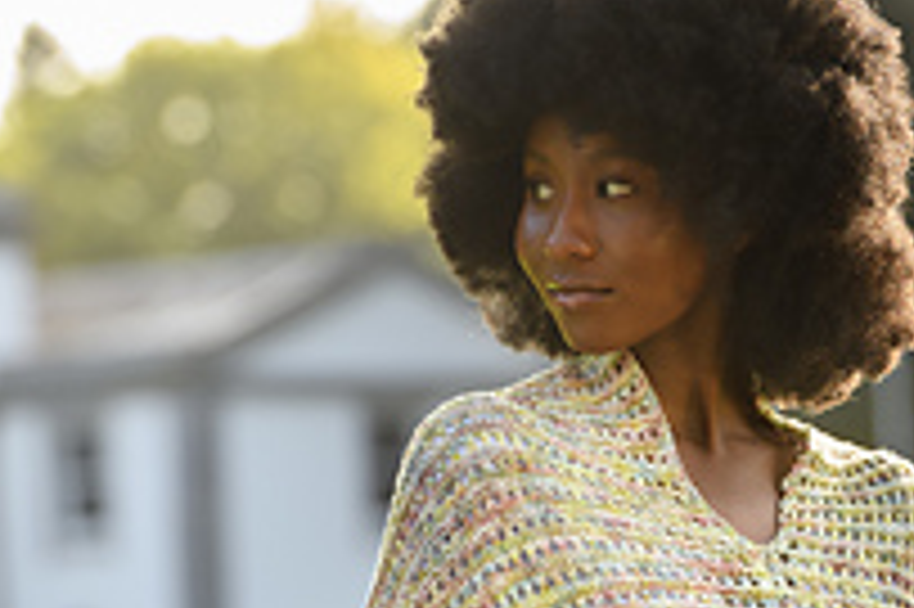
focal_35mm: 493
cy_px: 820
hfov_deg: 4.2
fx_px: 12506
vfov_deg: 2.8
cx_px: 669
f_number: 7.1
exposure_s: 1/160
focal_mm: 200
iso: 250
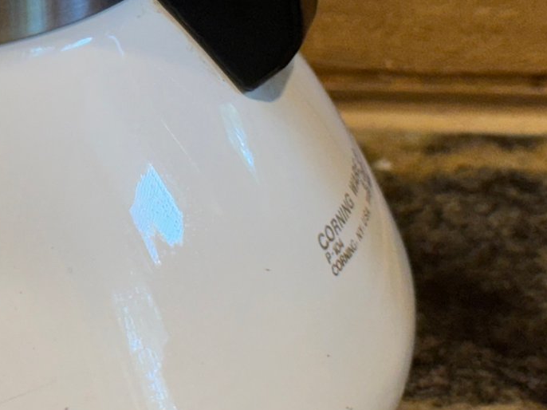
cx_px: 84
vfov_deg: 10.6
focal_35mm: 140
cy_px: 164
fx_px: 2211
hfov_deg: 14.0
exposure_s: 1/60
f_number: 1.78
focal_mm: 6.76
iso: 125
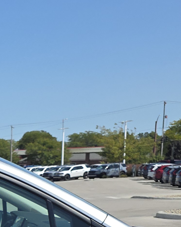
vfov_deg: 18.5
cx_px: -127
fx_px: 643
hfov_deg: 14.4
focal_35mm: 96
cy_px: 301
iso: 80
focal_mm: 6.3
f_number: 1.7
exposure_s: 1/7061
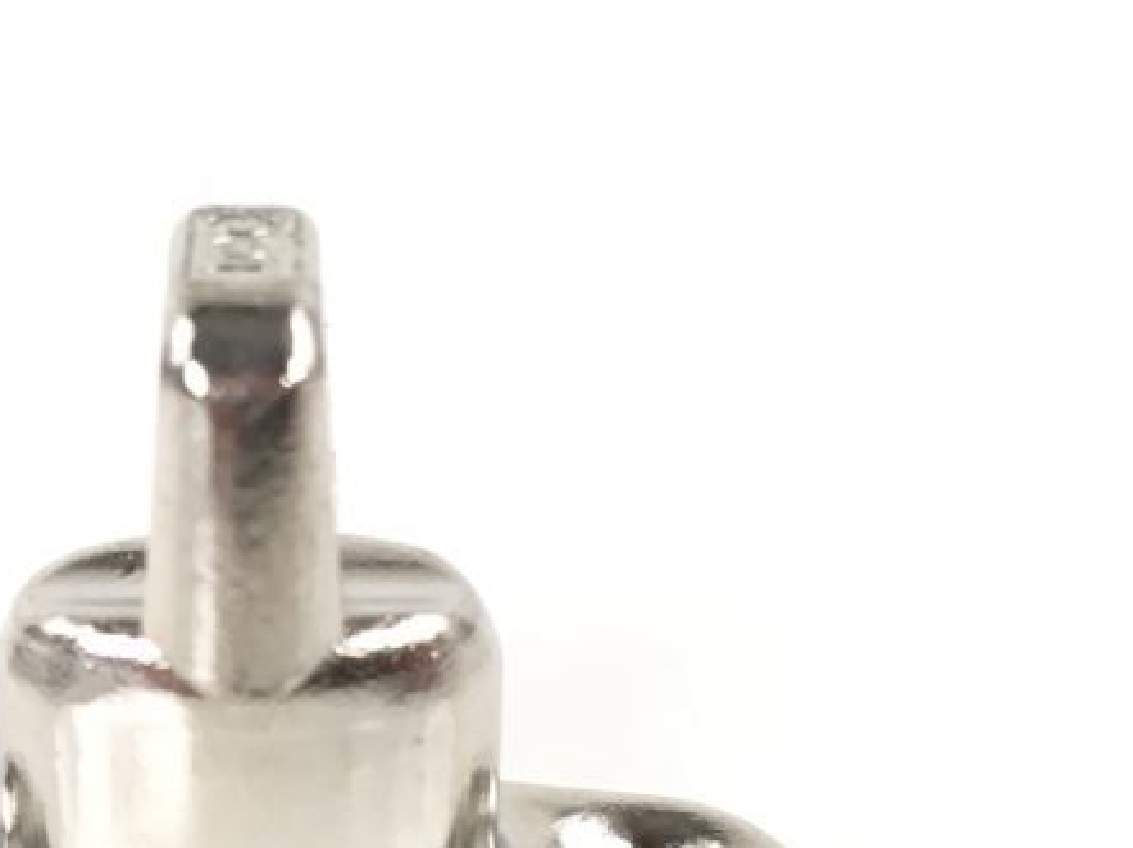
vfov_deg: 17.5
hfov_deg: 23.0
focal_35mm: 84
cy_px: 628
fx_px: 2748
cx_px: 254
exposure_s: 1/33
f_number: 2.2
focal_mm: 4.15
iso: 32
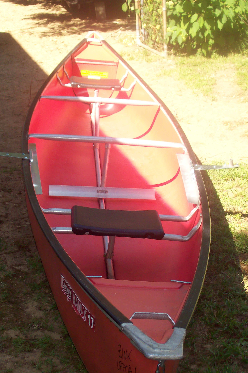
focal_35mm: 74
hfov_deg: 18.4
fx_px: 765
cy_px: 189
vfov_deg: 27.3
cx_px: 117
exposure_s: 1/255
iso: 80
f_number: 3.8
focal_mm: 11.6
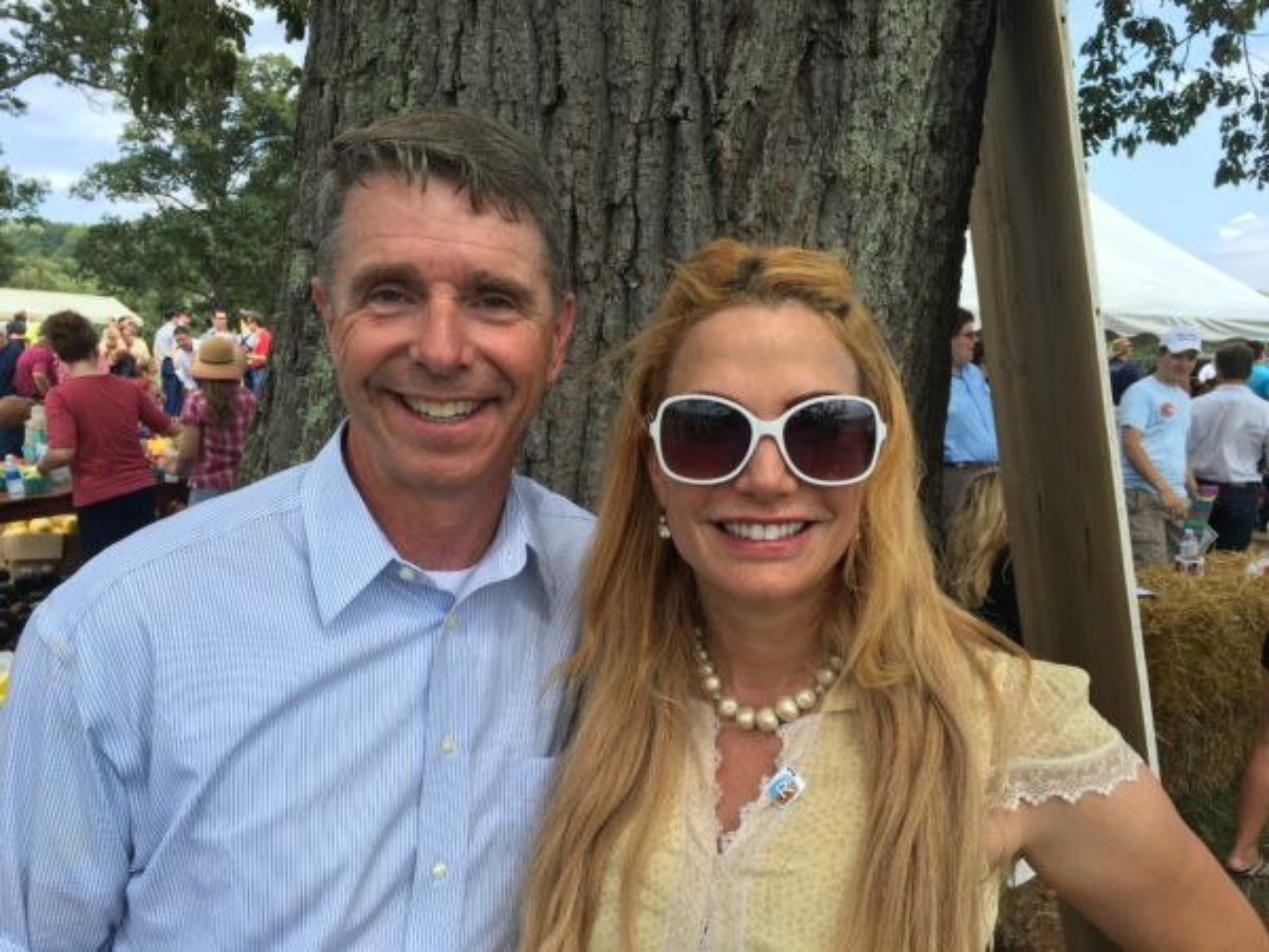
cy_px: 476
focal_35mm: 29
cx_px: 634
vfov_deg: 48.2
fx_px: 1063
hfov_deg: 61.7
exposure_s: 1/416
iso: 25
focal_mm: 4.15
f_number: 2.2
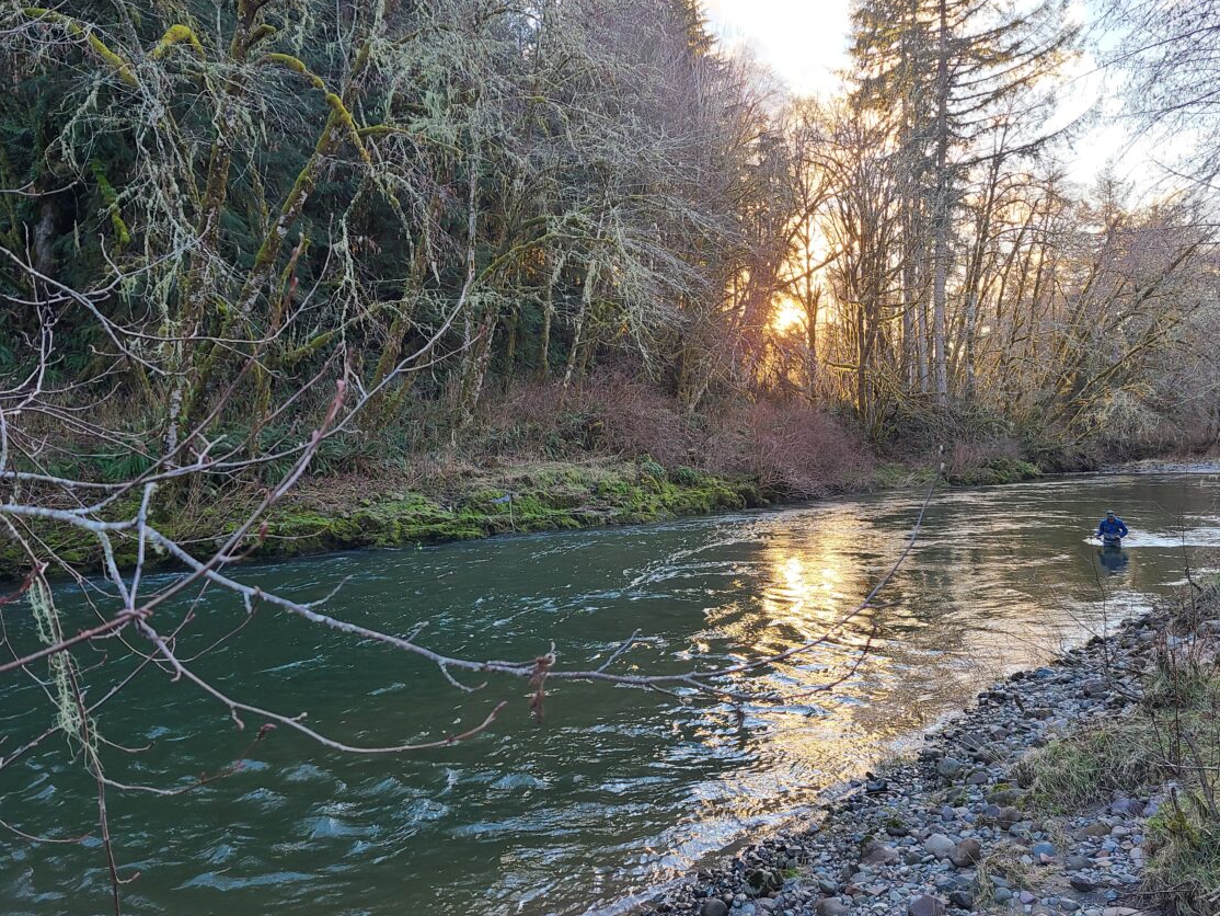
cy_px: 446
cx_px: 623
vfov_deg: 49.8
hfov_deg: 63.4
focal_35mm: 28
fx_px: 987
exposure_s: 1/120
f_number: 1.8
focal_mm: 5.4
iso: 64
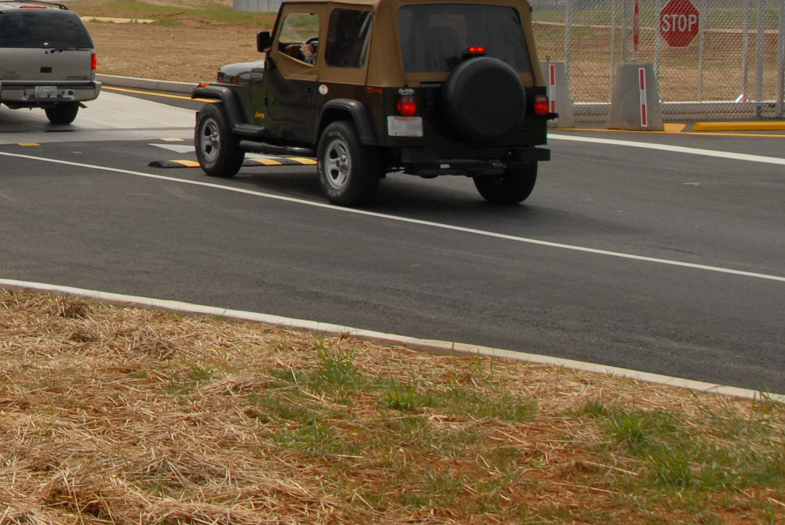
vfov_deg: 15.0
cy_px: -115
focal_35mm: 88
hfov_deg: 21.0
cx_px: -230
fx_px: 1921
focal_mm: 22
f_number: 9
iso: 200
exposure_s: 1/320
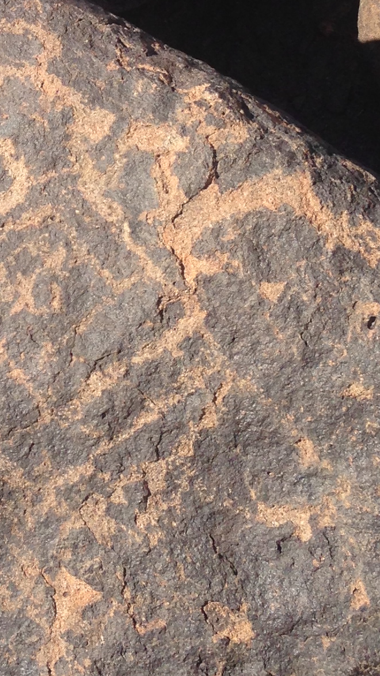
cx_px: -83
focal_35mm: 100
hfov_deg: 11.8
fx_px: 1791
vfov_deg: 20.4
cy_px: -66
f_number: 2.4
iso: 50
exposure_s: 1/1595
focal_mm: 4.13
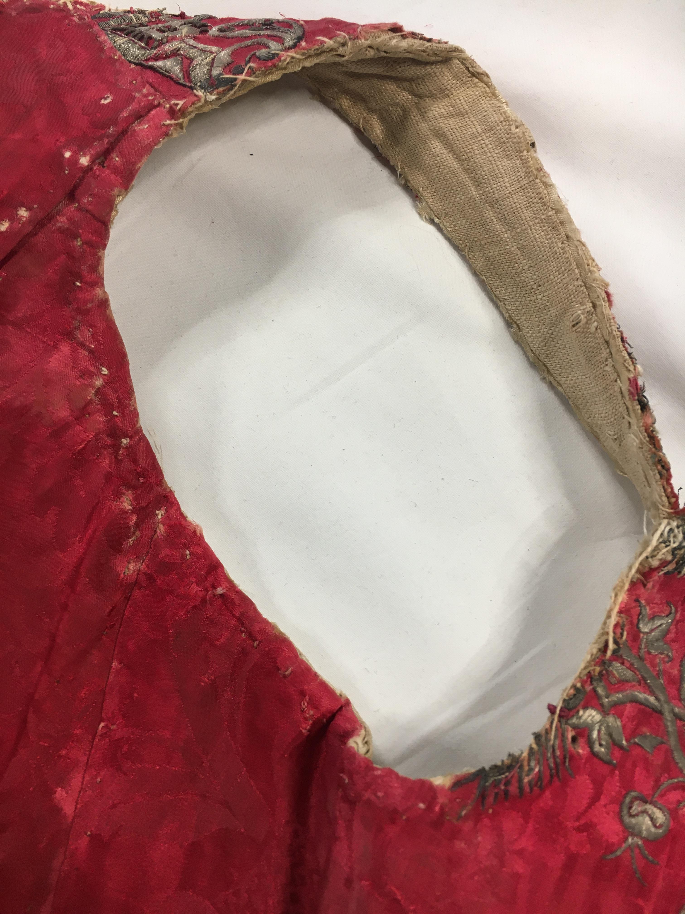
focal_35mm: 29
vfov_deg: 61.7
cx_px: 342
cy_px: 457
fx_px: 765
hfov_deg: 48.2
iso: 50
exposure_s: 1/30
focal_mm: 4.15
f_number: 2.2
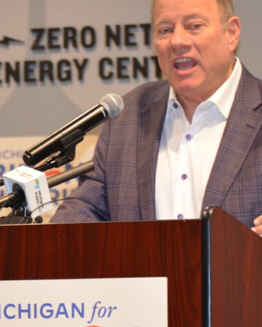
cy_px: 200
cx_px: 93
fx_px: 2479
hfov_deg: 6.0
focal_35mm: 256
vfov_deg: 7.5
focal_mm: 86
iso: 1100
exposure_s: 1/60
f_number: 4.2
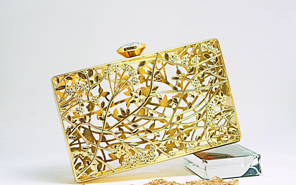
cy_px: 99
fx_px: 871
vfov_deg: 12.1
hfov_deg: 19.3
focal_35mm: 108
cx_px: 149
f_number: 9
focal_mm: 70
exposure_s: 1/10
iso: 200
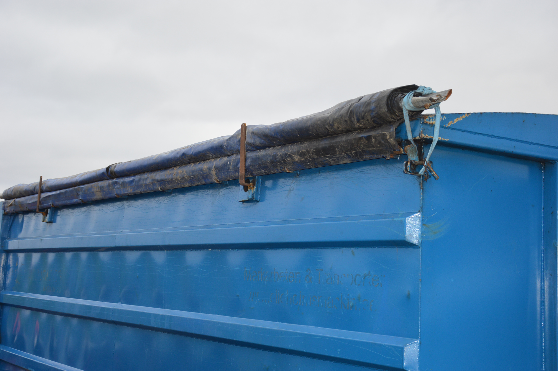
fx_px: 813
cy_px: 186
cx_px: 279
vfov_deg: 25.7
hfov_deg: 37.9
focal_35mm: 52
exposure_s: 1/125
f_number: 4.5
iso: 250
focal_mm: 35
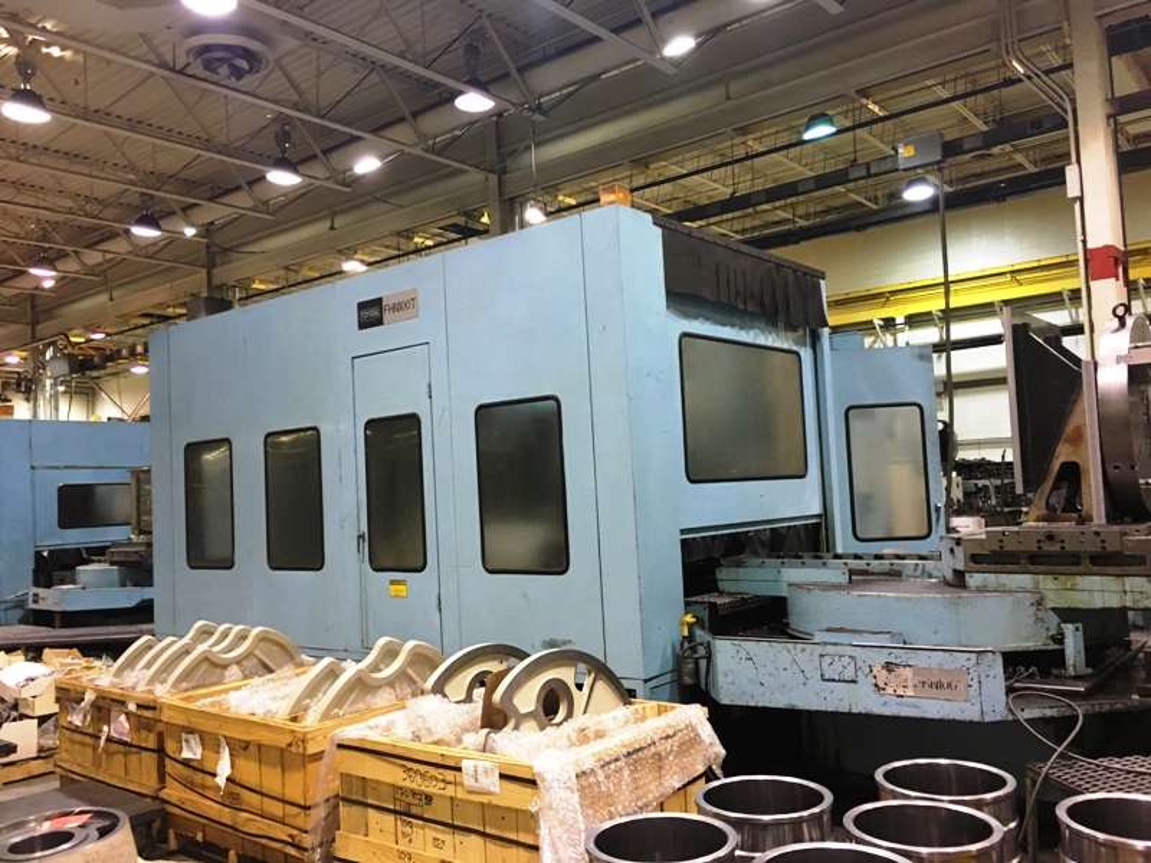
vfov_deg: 48.2
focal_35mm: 29
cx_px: 576
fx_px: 964
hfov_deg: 61.7
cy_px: 432
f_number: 2.2
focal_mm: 4.15
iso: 125
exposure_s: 1/30
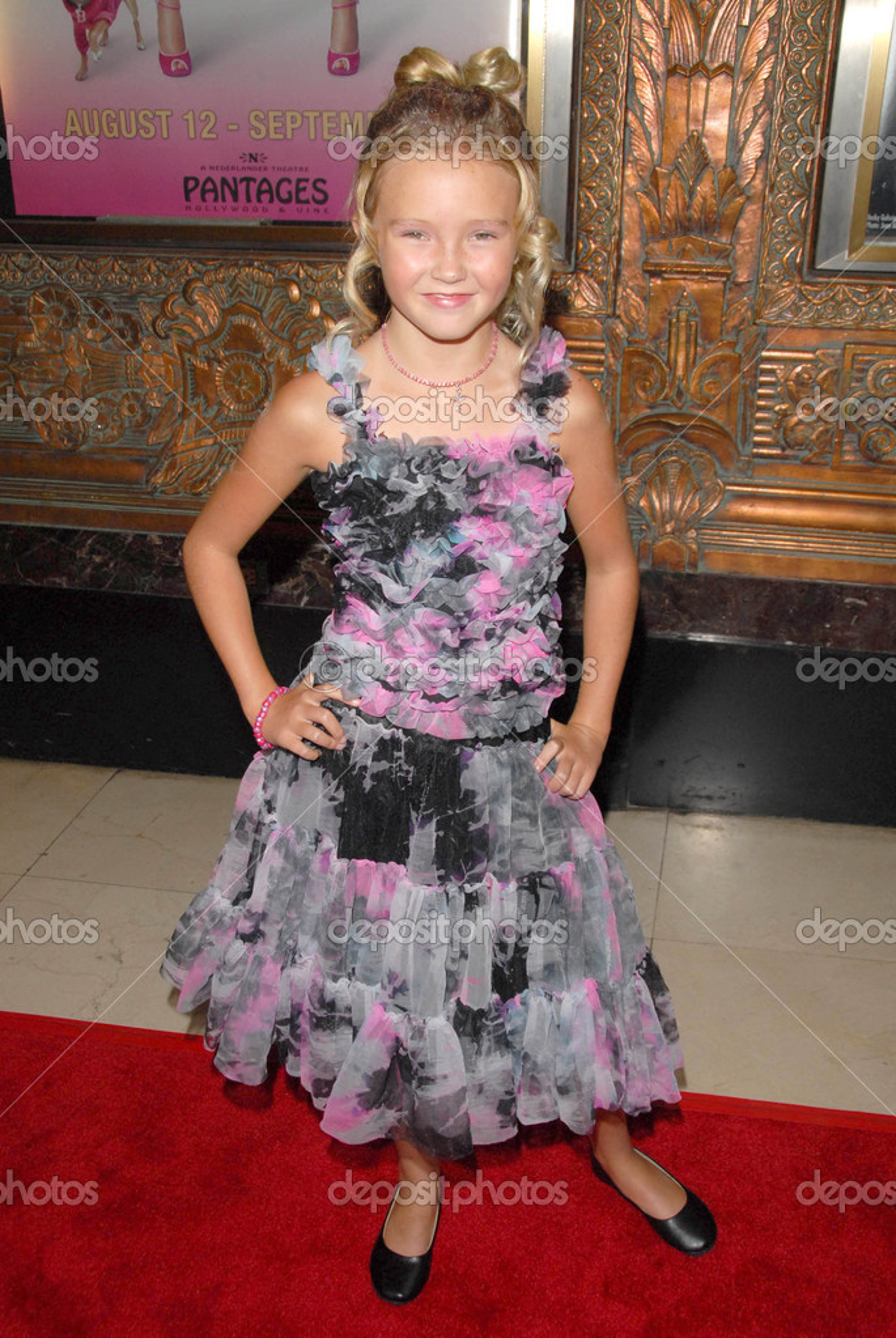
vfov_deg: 57.2
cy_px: 669
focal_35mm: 33
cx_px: 448
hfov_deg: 40.1
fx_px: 1228
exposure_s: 1/250
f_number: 6.3
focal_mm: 22
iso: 400
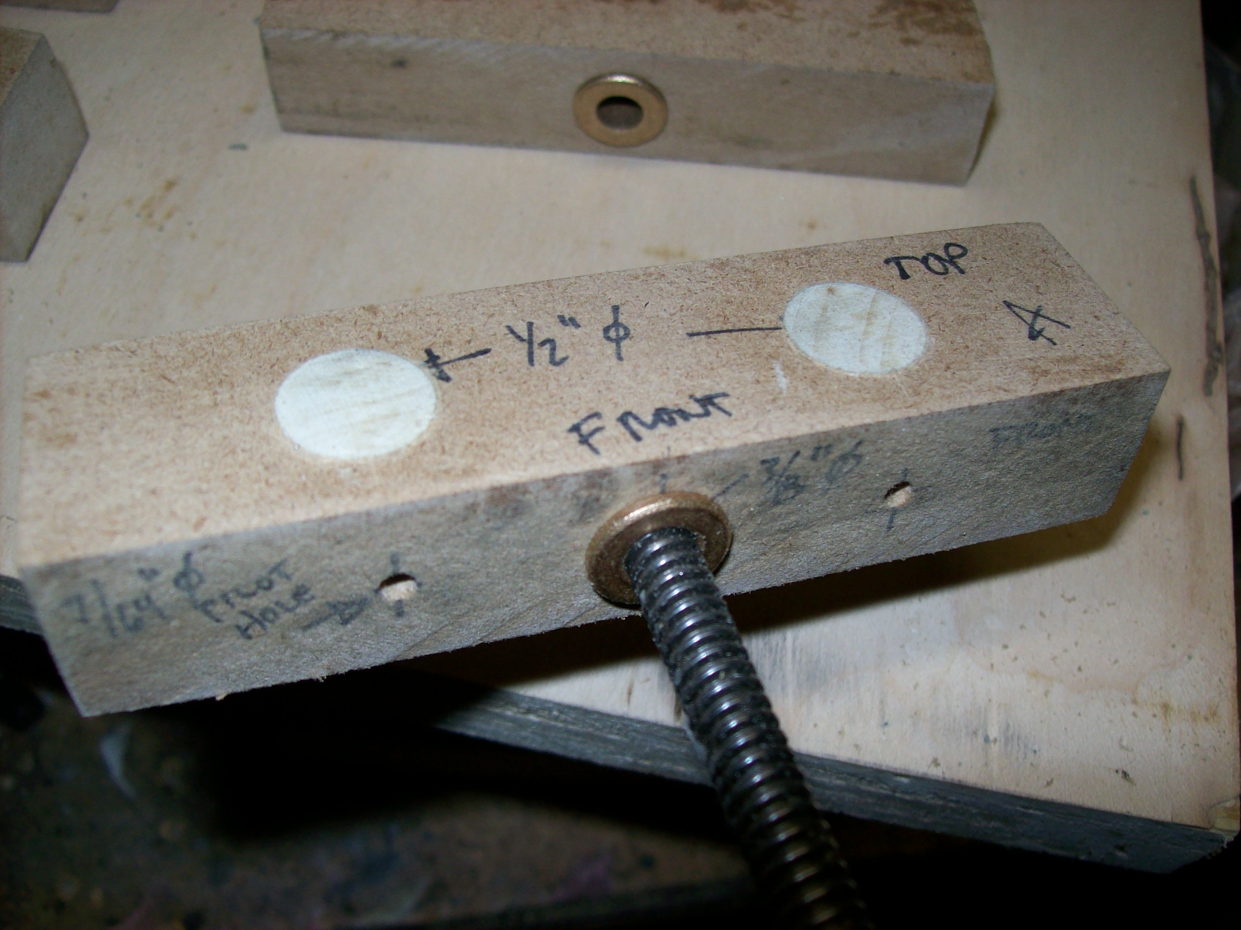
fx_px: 1290
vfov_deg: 39.6
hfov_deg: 51.4
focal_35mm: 36
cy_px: 465
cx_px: 620
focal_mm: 6
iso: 80
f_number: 2.7
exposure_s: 1/64
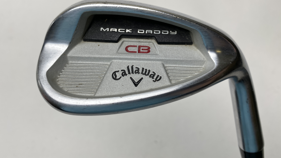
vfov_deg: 39.9
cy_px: 58
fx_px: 216
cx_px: 143
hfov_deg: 66.1
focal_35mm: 29
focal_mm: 4.25
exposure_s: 1/442
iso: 32
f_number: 1.8
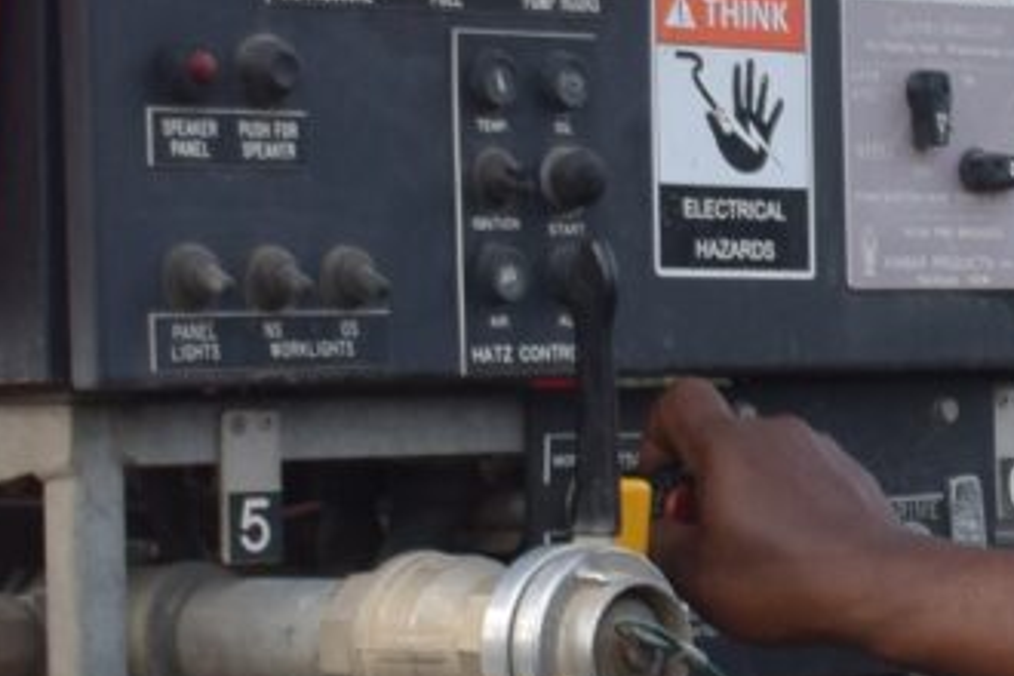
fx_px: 5239
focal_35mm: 186
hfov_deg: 10.9
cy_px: 361
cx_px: 1205
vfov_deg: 7.4
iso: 200
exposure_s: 1/250
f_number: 8
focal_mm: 20
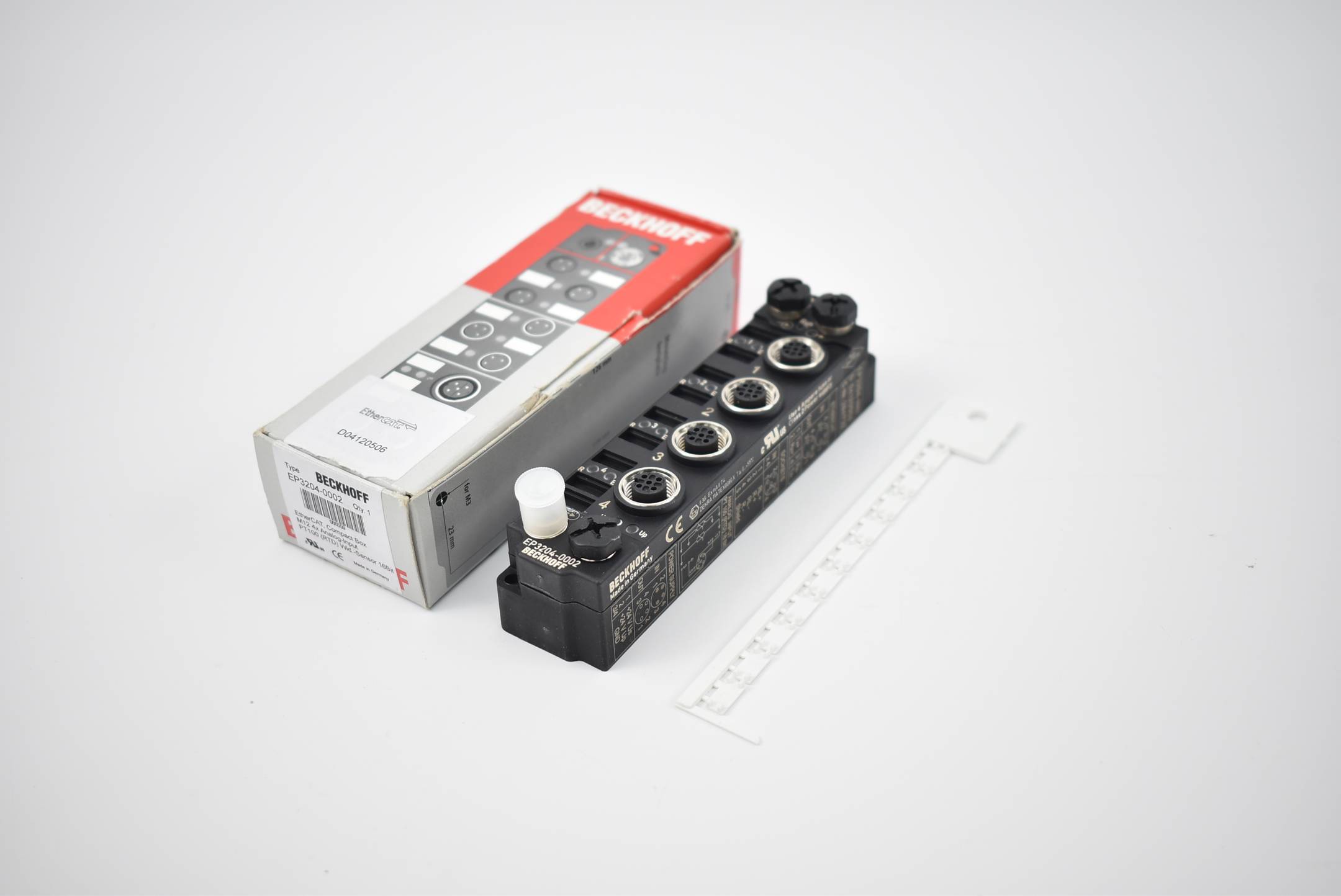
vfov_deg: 29.9
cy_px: 448
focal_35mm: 45
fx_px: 1678
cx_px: 670
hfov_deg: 43.6
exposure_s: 1/50
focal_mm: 30
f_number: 4.2
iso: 160
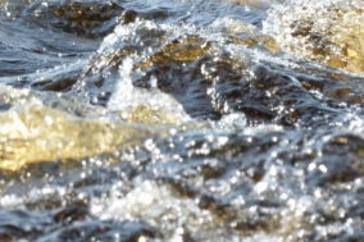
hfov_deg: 2.1
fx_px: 9822
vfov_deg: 1.4
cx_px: 94
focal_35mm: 972
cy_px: -163
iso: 1250
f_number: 9
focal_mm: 180
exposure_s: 1/2000
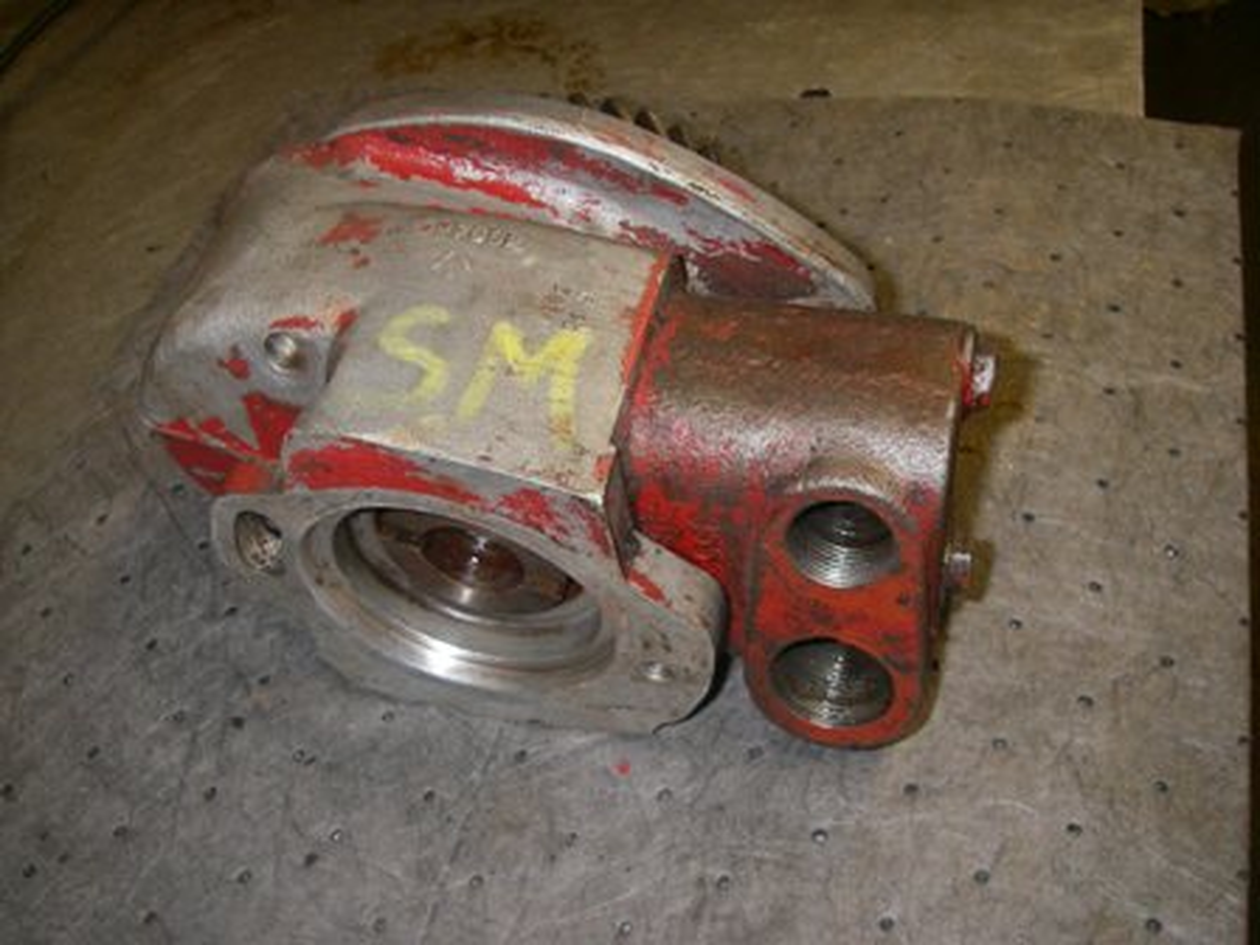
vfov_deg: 37.7
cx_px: 630
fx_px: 1383
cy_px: 472
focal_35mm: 38
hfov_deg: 49.0
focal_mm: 6.3
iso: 200
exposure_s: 1/40
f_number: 3.3
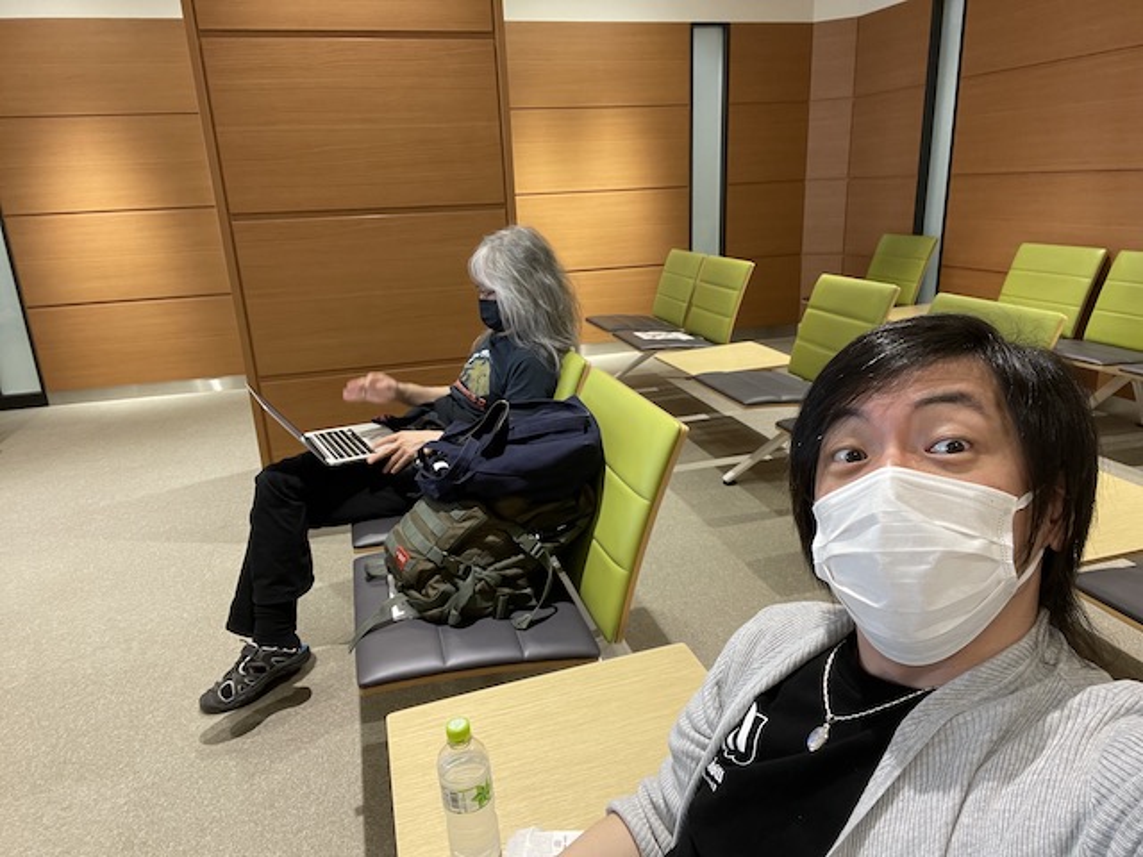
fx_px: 759
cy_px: 428
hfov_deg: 73.9
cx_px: 572
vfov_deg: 58.9
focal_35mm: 23
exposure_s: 1/50
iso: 100
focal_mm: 2.71
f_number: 2.2
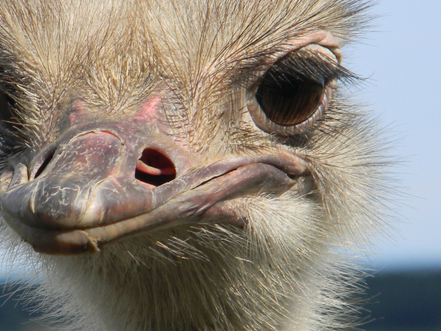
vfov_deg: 2.7
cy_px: 253
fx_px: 6945
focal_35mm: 545
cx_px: 98
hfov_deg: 3.6
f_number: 5.4
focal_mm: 41
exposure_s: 1/343
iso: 80
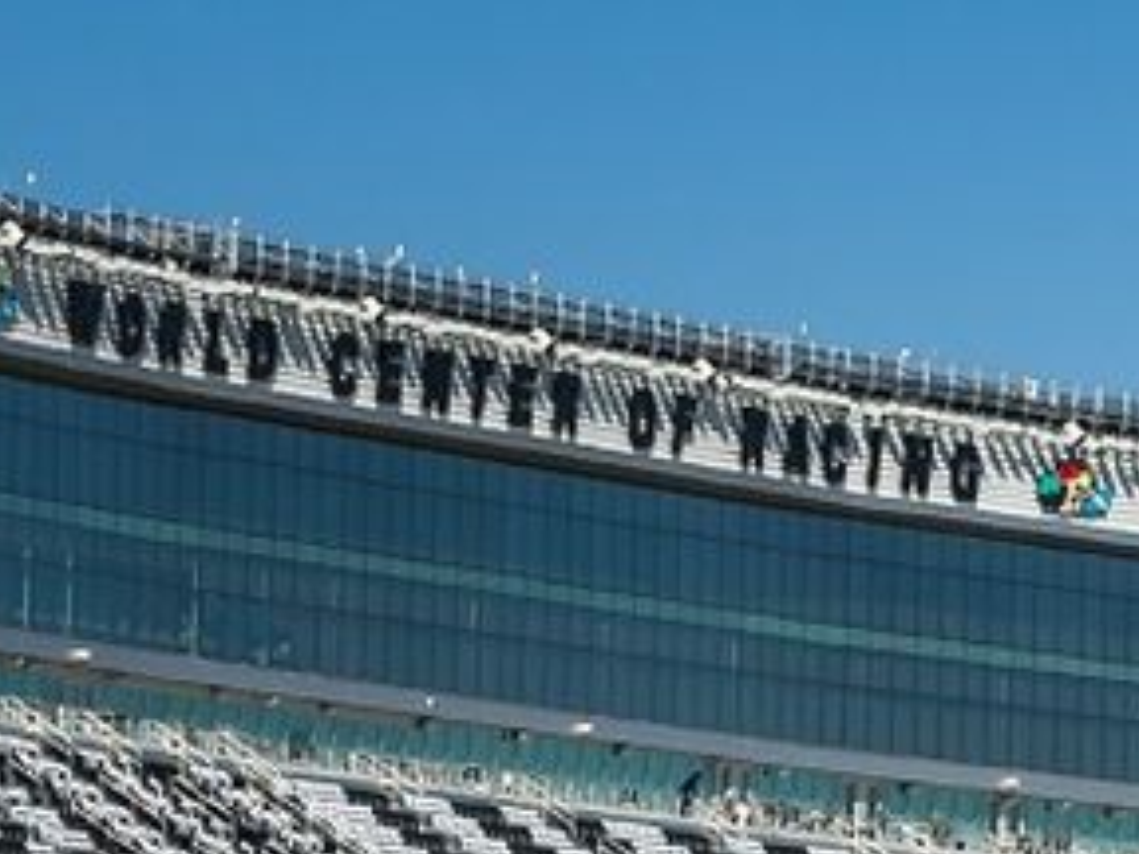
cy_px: 872
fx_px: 8456
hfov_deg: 7.5
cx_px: 2068
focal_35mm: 257
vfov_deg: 5.8
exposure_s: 1/160
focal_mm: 70
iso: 100
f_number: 11
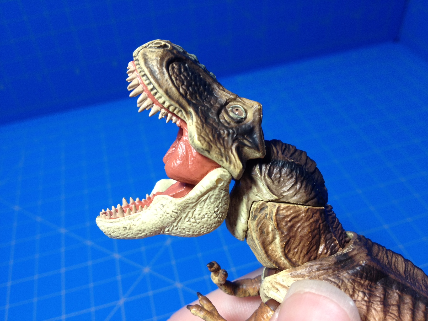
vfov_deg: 40.7
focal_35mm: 35
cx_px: 214
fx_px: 433
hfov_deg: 52.6
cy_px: 160
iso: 80
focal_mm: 4.28
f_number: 2.4
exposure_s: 1/60
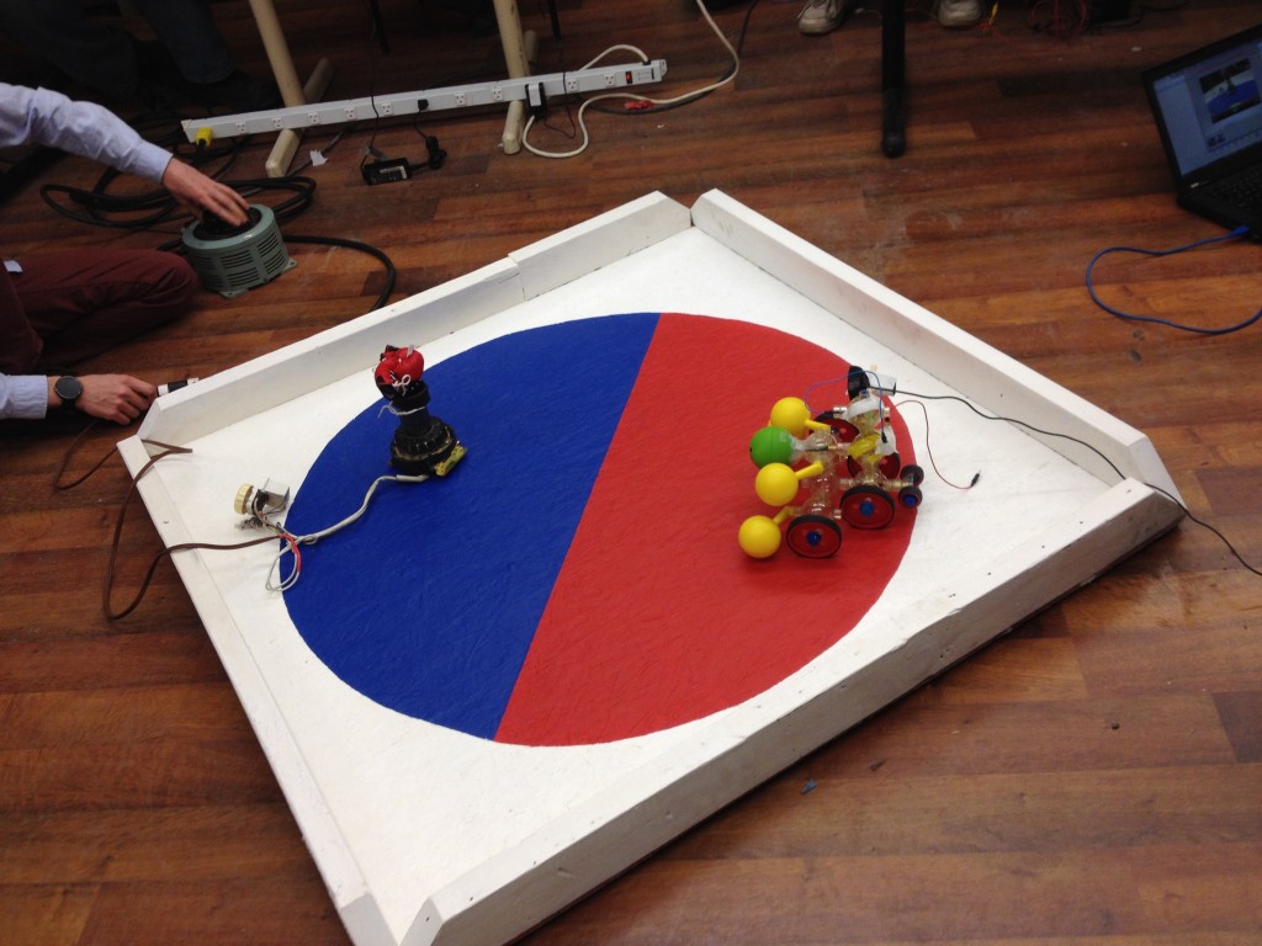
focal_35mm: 35
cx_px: 631
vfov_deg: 40.7
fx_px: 1276
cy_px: 473
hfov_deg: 52.6
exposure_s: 1/60
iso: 64
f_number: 2.4
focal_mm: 4.28
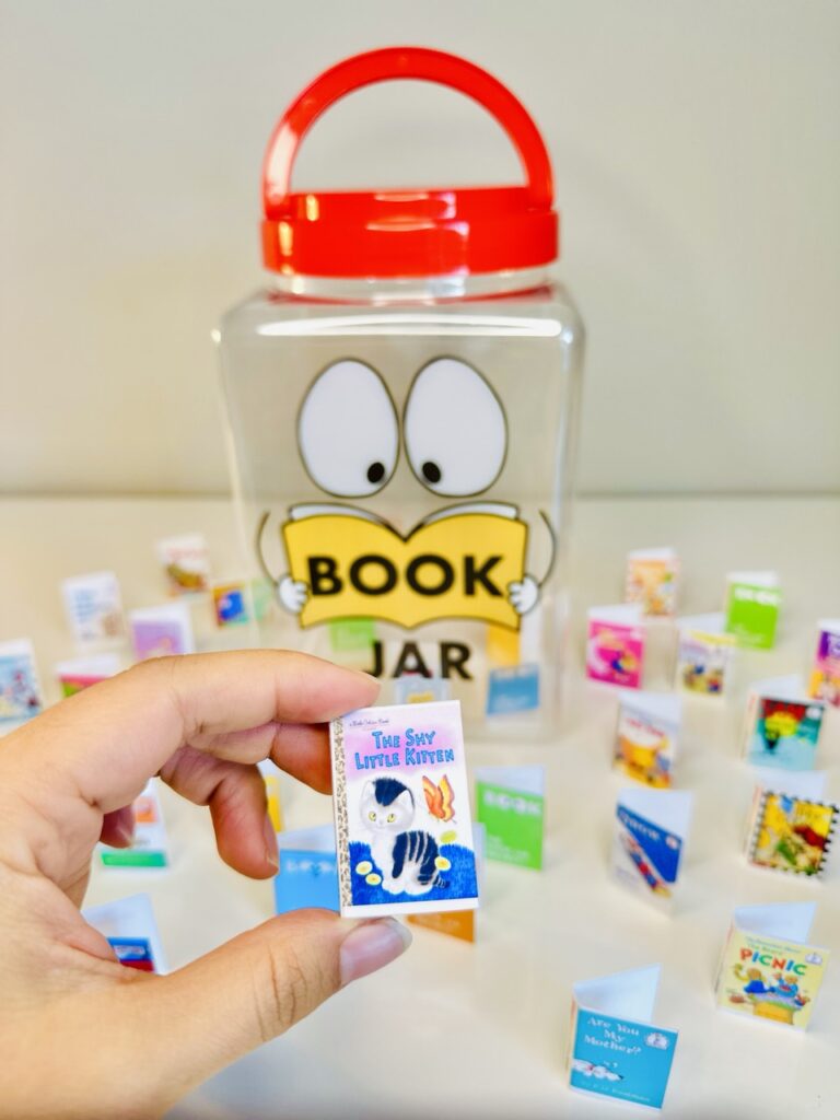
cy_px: 560
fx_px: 777
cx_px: 420
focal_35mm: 24
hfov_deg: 56.8
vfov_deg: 71.6
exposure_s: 1/120
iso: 64
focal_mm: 6.86
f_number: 1.78
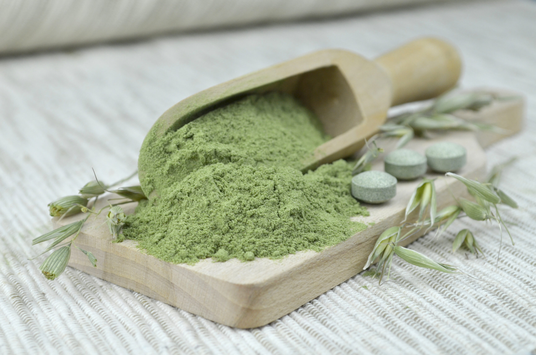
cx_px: 268
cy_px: 178
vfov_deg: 18.1
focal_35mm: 75
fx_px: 1114
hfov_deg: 27.0
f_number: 8
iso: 320
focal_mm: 50
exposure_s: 1/80
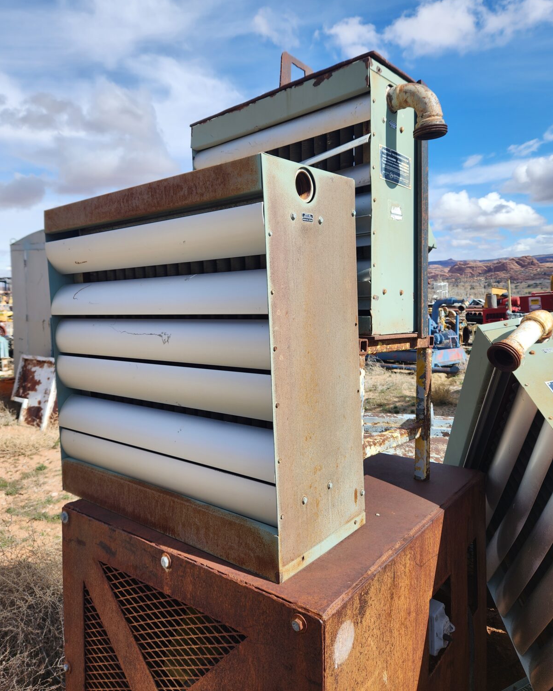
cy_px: 322
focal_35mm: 24
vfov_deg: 70.2
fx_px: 491
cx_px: 276
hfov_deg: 58.8
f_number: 1.8
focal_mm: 5.4
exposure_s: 1/1339
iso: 20
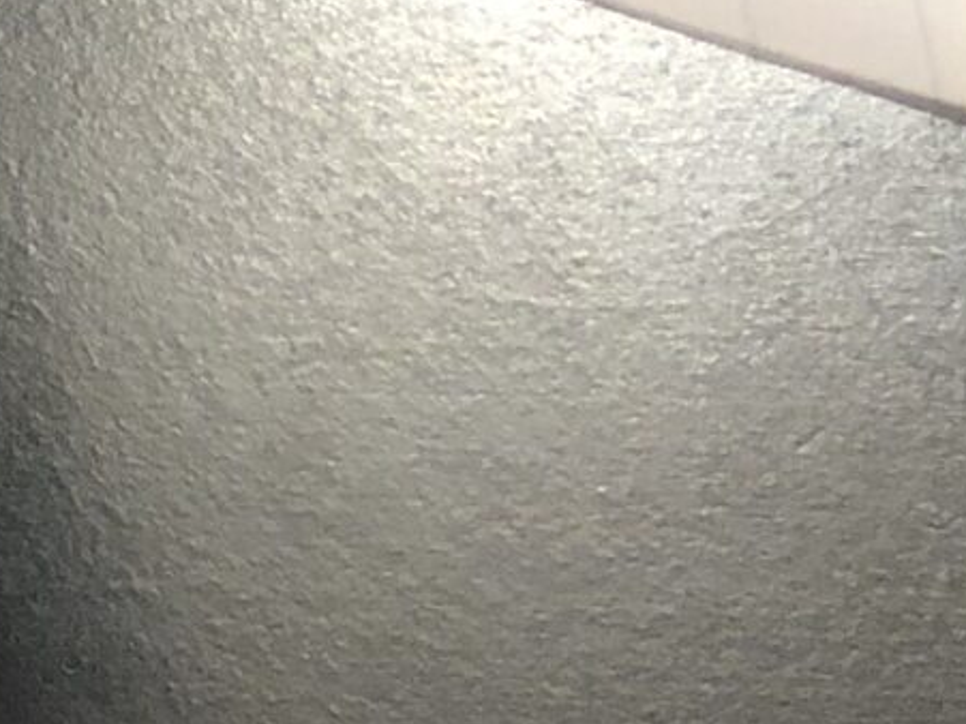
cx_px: -1609
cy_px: -403
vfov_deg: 9.1
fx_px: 4436
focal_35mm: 159
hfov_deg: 10.2
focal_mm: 4
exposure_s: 1/15
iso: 100
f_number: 1.8
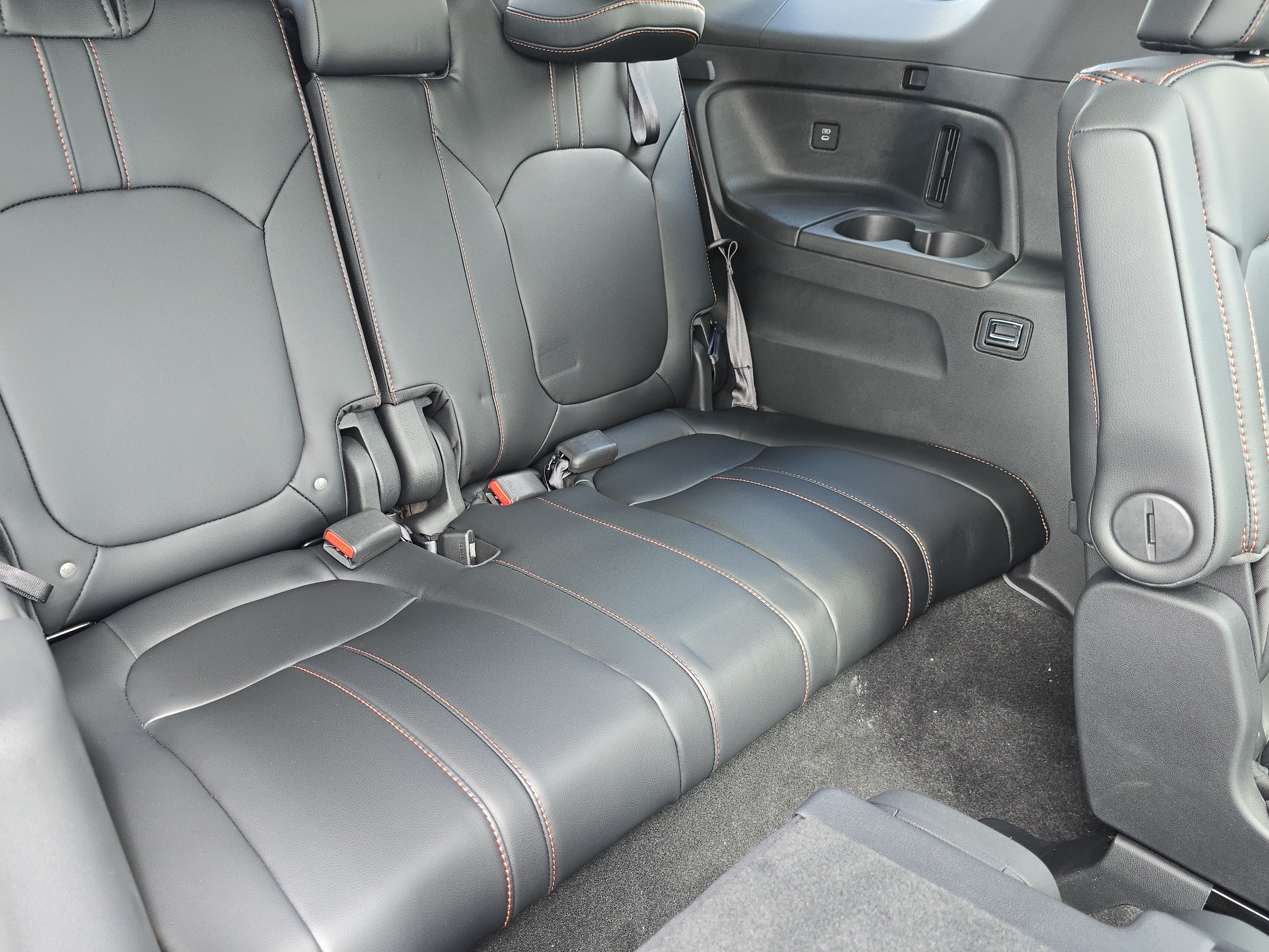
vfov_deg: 51.3
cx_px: 549
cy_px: 503
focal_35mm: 27
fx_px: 990
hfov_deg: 65.0
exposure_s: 1/52
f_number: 1.7
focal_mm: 6.3
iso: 160
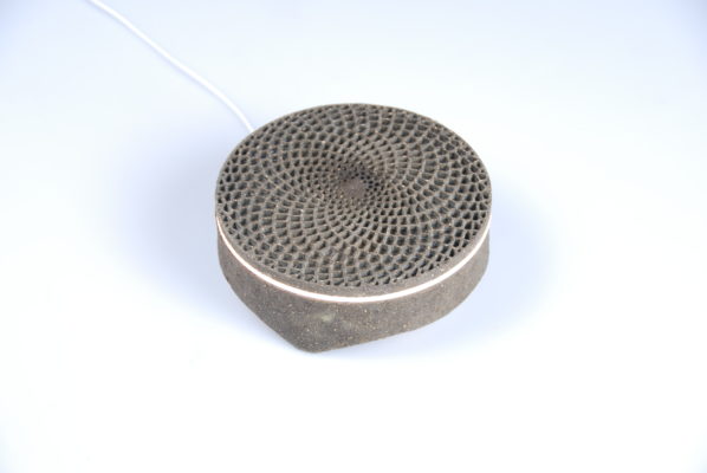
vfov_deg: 16.6
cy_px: 236
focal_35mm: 82
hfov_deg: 24.6
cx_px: 354
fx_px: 1622
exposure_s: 1/30
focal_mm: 55
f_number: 5
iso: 100
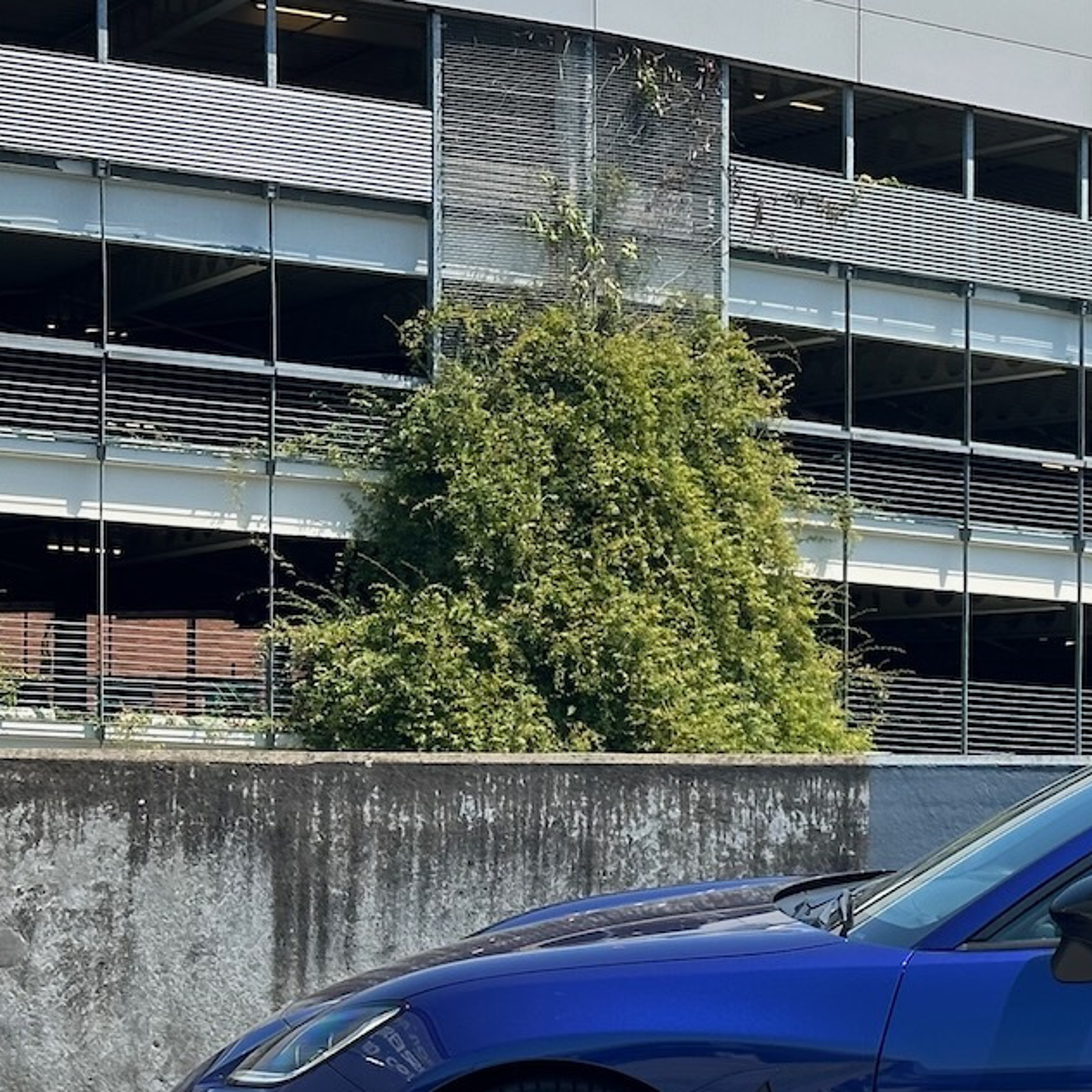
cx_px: 1242
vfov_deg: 16.4
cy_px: 799
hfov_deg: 15.9
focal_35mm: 106
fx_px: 3783
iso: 64
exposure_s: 1/2070
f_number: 1.78
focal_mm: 6.86
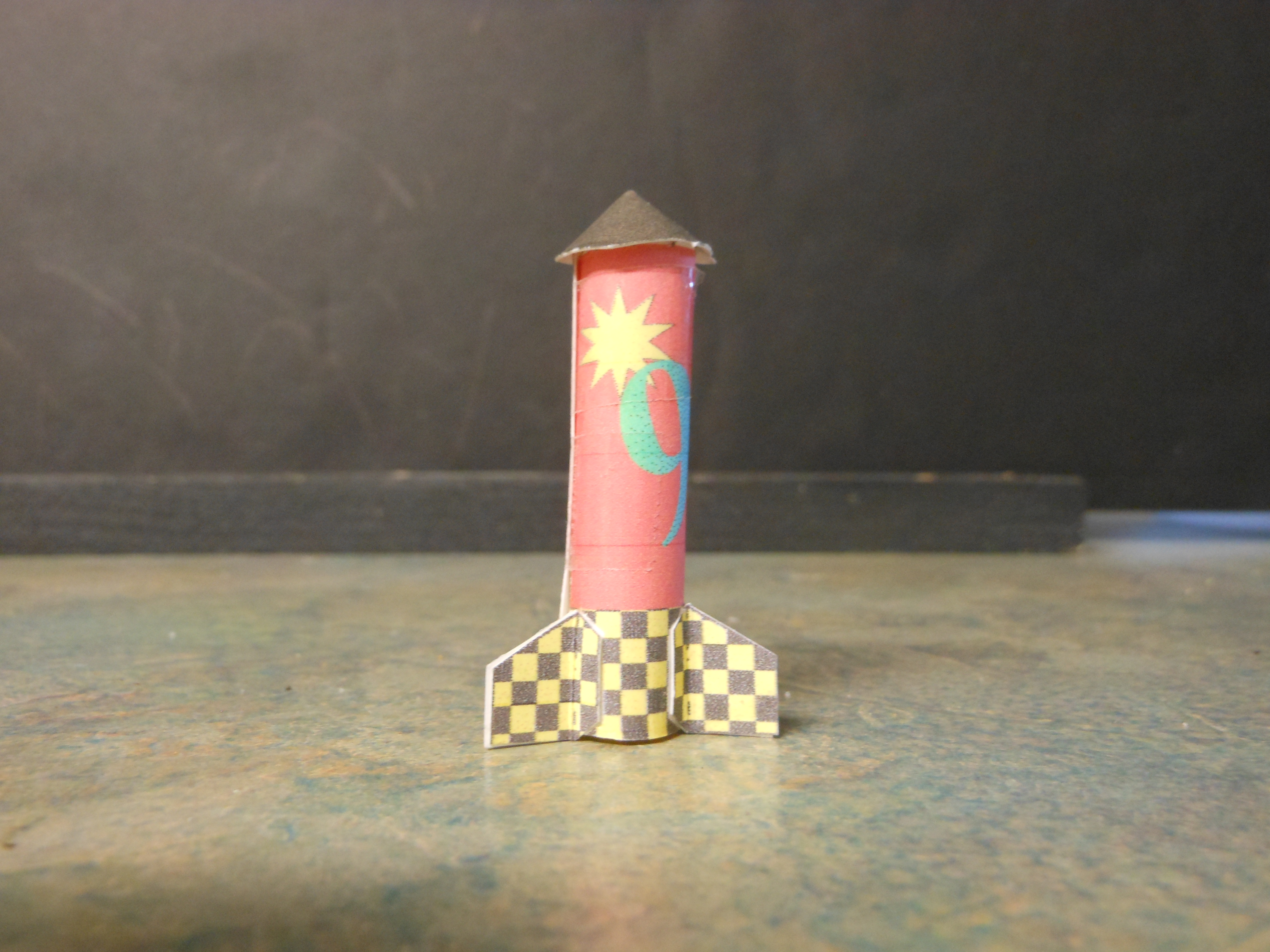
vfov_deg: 42.9
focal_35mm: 33
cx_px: 635
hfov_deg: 55.4
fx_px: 1211
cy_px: 476
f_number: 4
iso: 400
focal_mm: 5.9
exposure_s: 1/2.5
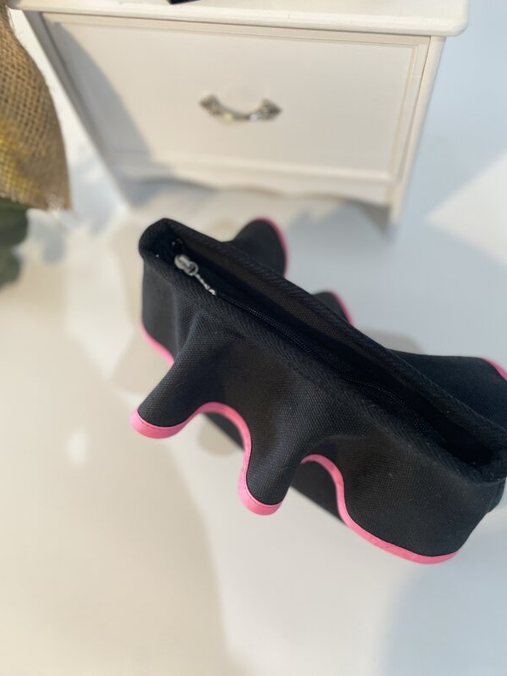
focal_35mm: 28
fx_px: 547
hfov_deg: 49.7
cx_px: 270
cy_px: 317
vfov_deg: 63.4
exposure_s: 1/60
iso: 160
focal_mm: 4.2
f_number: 1.6
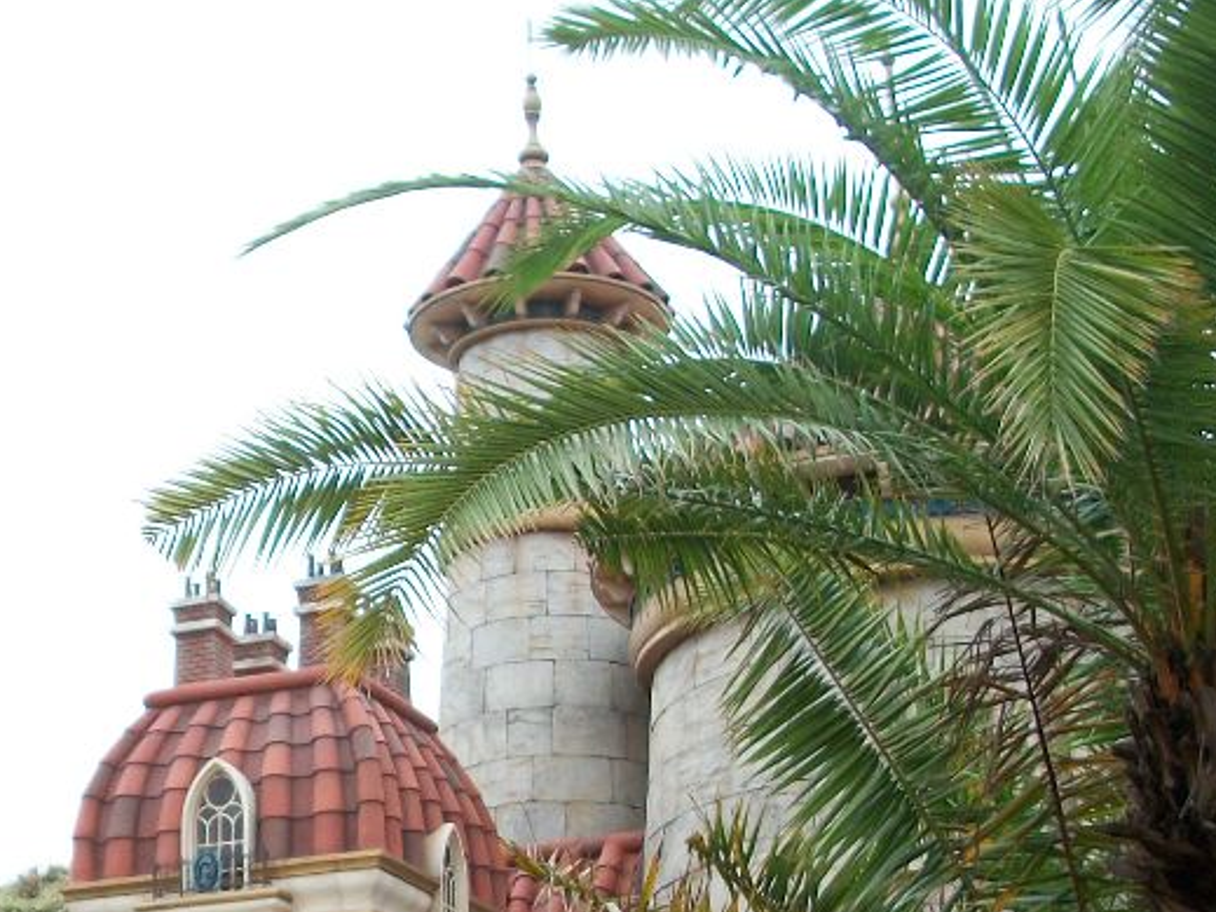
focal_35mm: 81
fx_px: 2845
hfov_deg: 23.5
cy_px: 917
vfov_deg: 17.8
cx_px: 122
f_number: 3.1
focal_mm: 6.3
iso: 80
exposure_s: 1/200
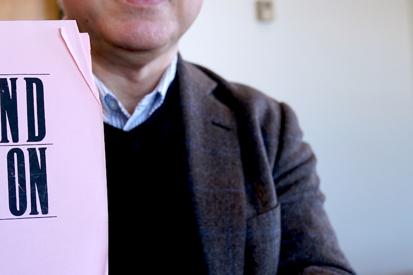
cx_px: 167
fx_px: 906
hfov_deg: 25.6
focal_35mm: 79
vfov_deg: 17.3
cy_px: 108
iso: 640
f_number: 4
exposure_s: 1/160
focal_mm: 33
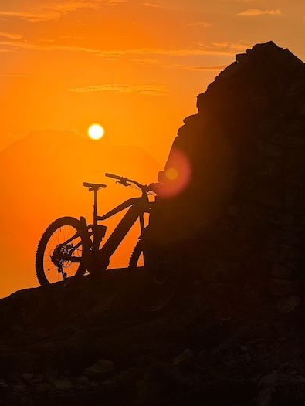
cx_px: 123
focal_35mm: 117
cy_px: 157
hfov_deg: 12.7
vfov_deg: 16.8
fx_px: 1373
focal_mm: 9
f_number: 2.8
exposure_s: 1/1277
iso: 25
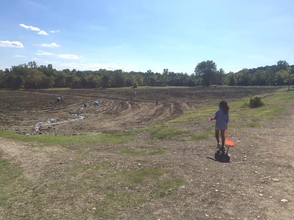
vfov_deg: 48.2
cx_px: 147
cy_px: 110
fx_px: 246
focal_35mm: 29
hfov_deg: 61.7
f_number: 2.2
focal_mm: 4.15
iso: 32
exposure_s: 1/1799
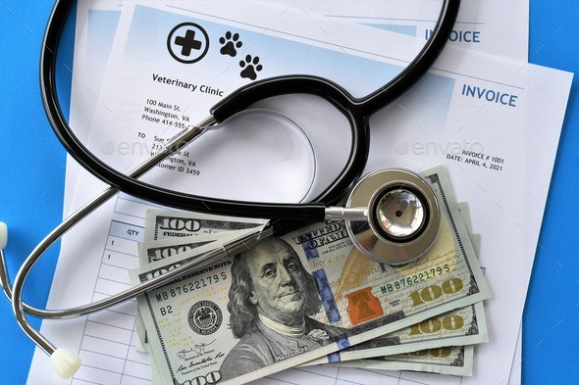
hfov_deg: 33.4
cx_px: 290
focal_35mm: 60
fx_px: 965
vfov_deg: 22.6
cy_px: 192
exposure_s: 1/160
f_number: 6.3
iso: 320
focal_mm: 40
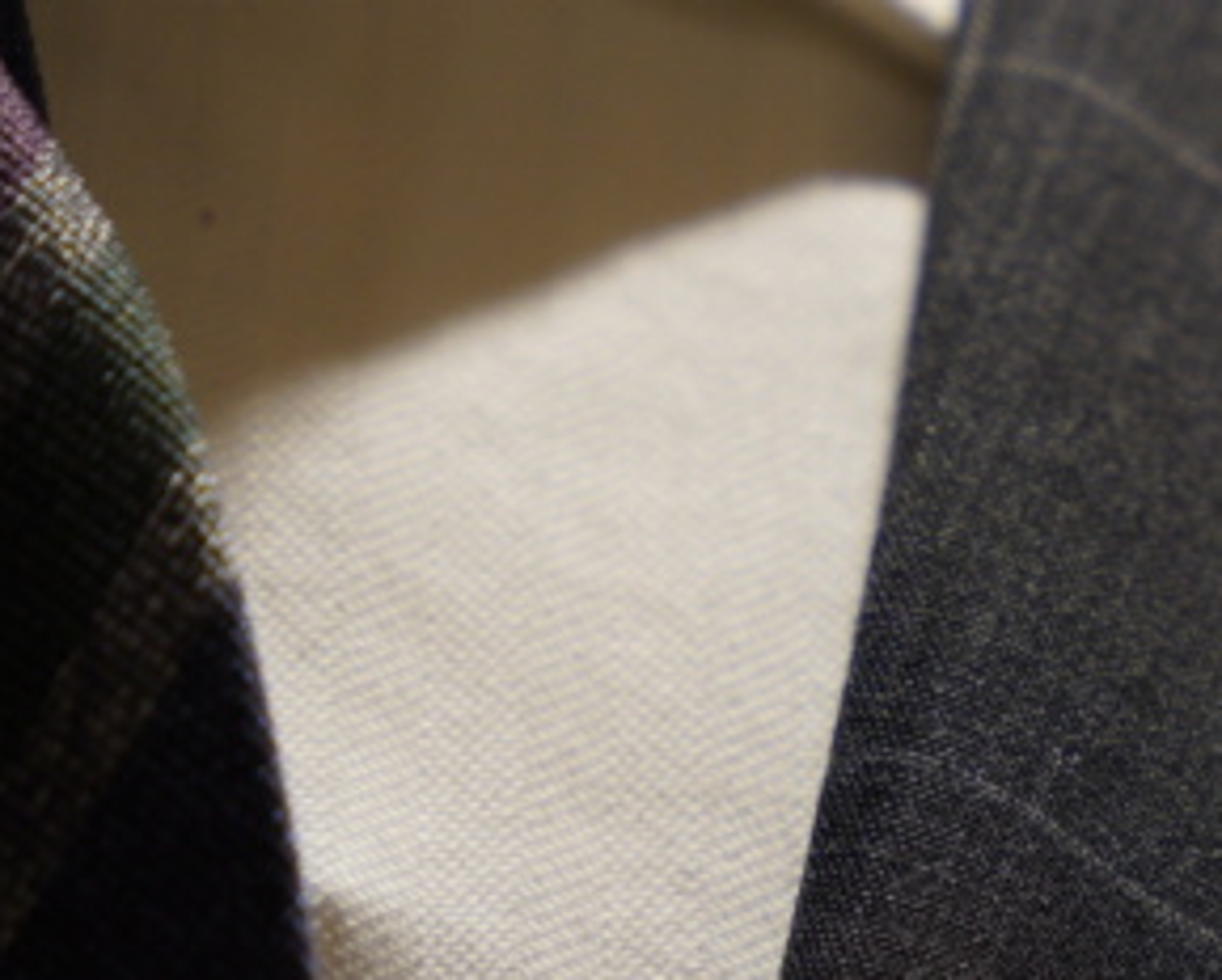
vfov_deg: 4.2
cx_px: 1205
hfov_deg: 5.3
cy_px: 1132
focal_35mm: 367
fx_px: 13291
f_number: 2.8
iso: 250
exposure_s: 1/90
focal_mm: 70
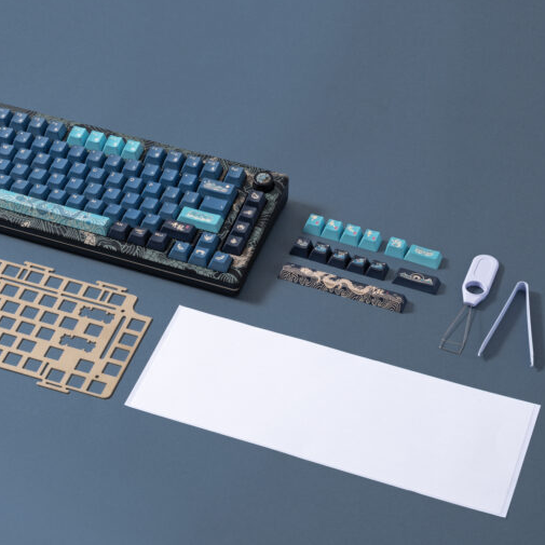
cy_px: 270
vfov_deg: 20.6
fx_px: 1496
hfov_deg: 20.5
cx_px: 145
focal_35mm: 84
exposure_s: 1/125
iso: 100
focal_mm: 65
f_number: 13
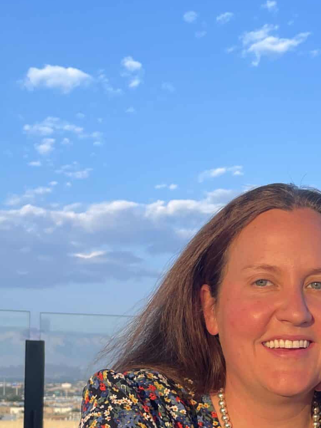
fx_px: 804
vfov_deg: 28.9
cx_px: 327
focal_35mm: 65
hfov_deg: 21.7
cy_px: 365
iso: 32
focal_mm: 4.2
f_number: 1.6
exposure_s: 1/1072
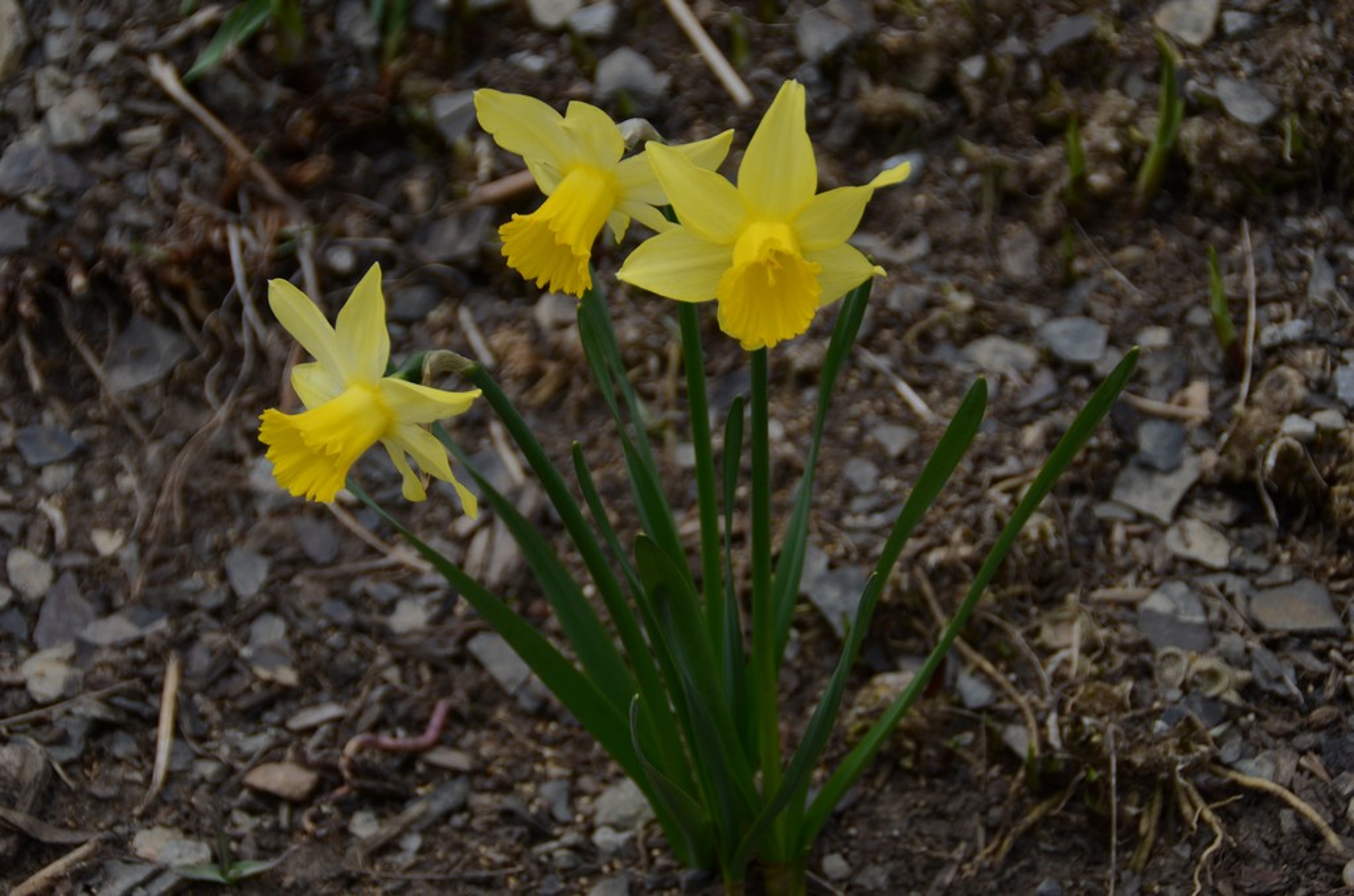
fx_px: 5911
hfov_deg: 13.1
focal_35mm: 158
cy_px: 448
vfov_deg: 8.7
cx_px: 677
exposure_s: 1/500
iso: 100
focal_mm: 105
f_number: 6
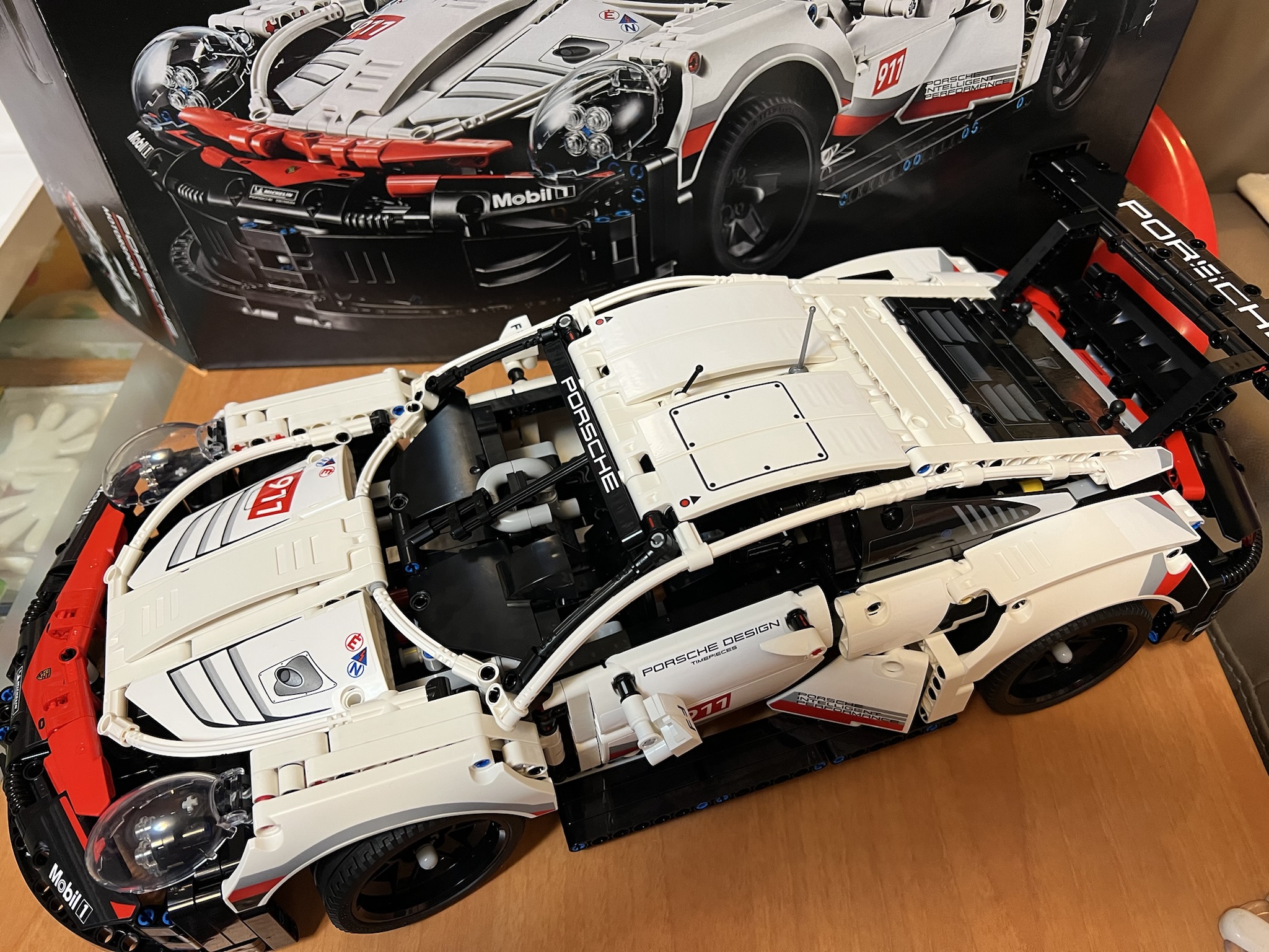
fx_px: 953
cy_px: 476
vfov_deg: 53.1
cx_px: 634
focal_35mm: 26
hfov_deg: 67.3
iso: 160
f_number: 1.5
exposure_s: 1/60
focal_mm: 5.7
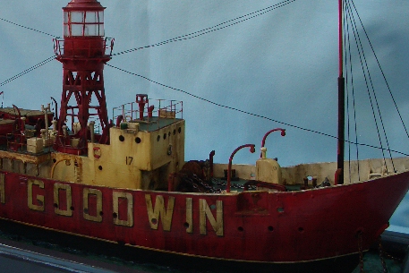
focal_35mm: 51
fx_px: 580
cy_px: 124
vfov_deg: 26.5
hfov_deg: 38.7
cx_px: 161
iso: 100
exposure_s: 1/80
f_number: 2.6
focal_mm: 5.8
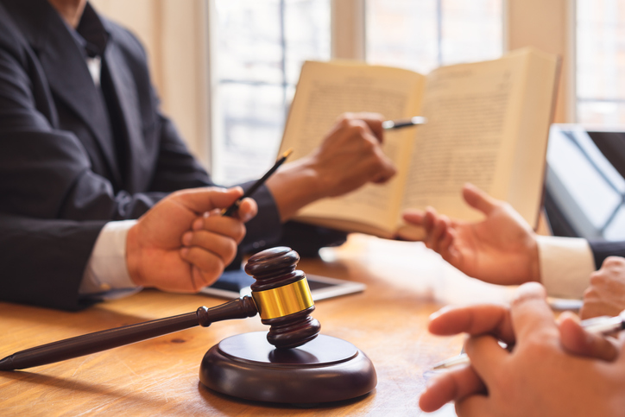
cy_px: 208
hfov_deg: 36.2
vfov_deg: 24.6
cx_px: 312
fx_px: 955
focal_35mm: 55
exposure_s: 1/40
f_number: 4
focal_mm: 55
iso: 100
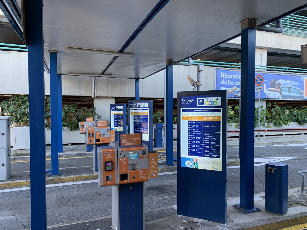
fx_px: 231
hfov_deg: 67.3
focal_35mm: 26
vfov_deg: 53.1
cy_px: 115
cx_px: 154
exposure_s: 1/122
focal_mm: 4.25
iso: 64
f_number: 1.8
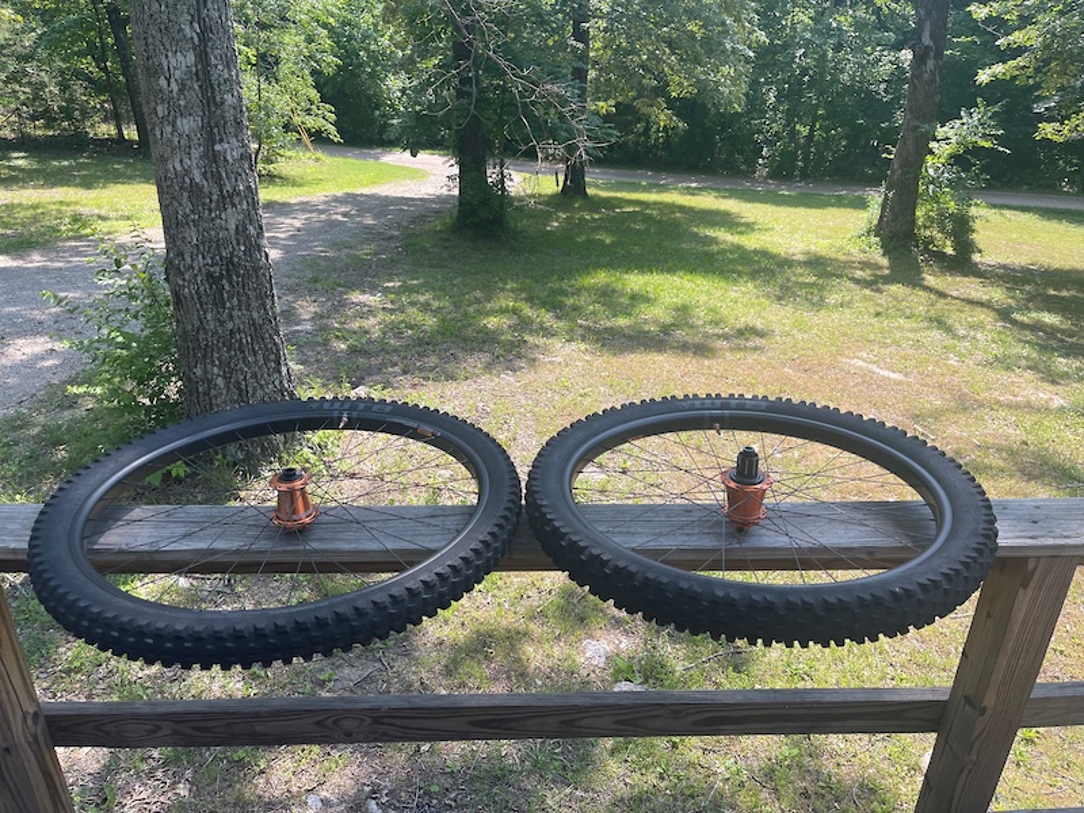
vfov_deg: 53.1
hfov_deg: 67.3
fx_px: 814
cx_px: 542
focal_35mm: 26
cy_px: 406
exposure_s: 1/786
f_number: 1.6
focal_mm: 5.1
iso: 32
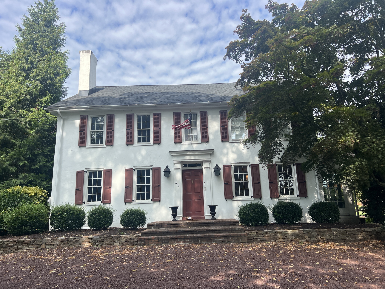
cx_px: 192
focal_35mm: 26
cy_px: 144
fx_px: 289
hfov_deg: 67.3
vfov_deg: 53.1
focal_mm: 5.7
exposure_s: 1/2123
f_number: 1.5
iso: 50
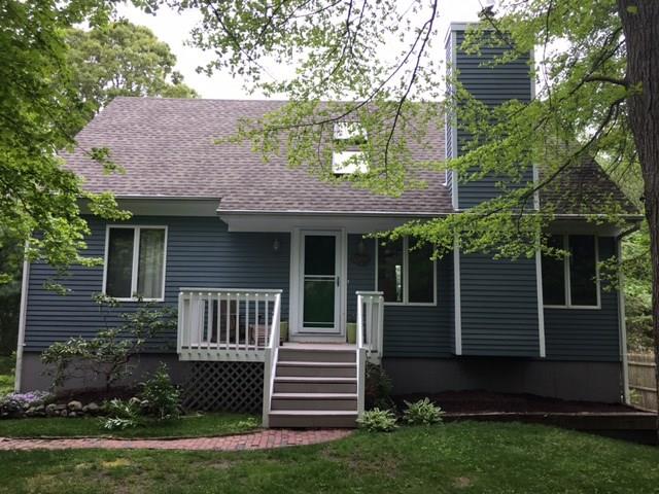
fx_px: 552
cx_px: 330
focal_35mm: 29
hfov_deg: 61.7
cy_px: 247
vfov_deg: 48.2
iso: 25
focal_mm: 4.15
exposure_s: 1/120
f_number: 2.2
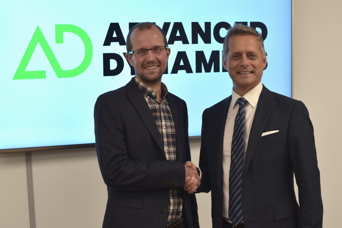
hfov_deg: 37.9
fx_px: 499
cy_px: 114
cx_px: 171
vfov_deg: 25.8
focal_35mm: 52
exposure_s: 1/100
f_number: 4.5
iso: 320
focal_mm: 35
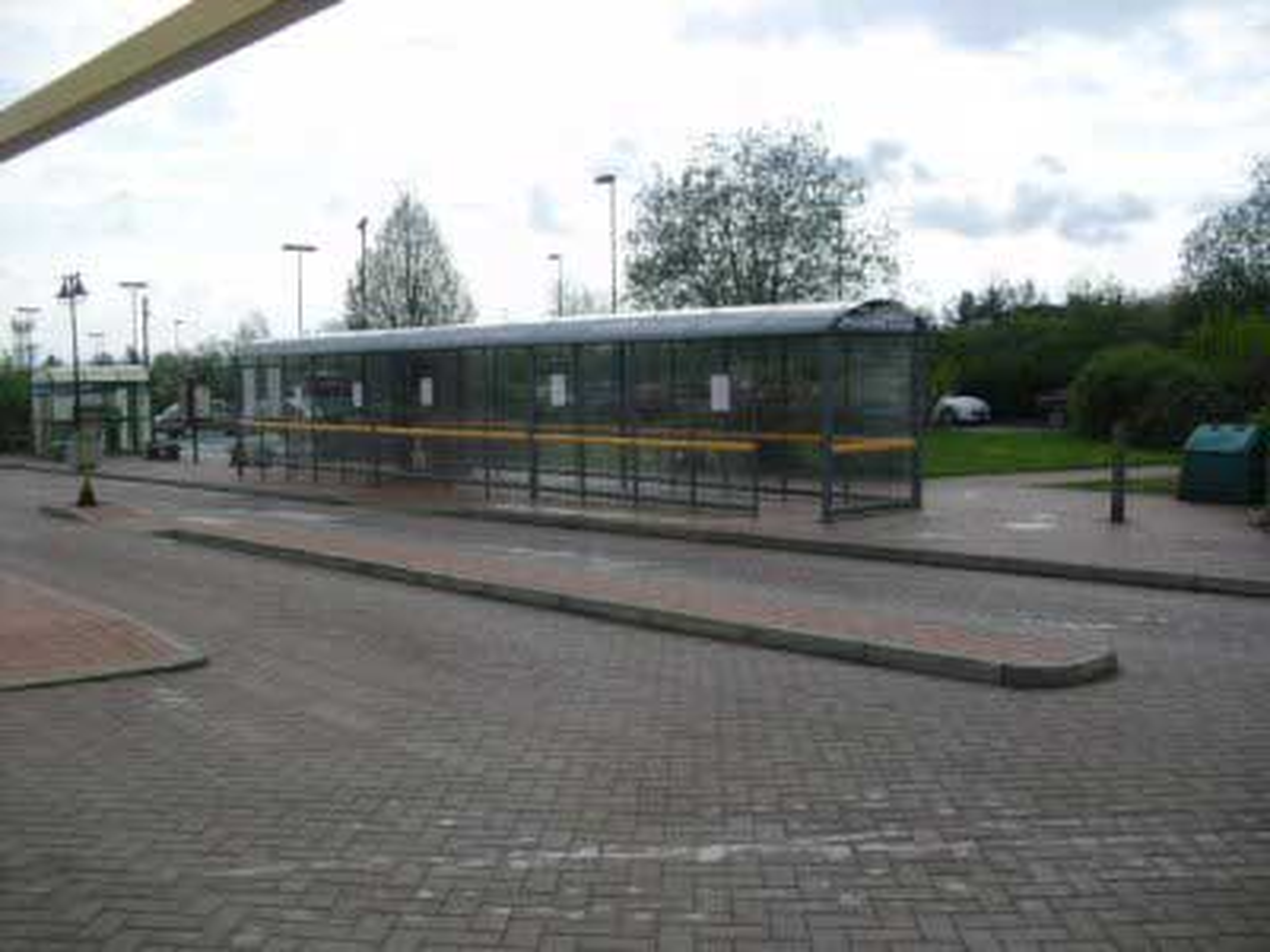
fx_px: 1321
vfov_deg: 39.7
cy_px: 476
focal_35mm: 36
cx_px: 635
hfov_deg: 51.4
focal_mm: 6.3
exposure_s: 1/200
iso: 80
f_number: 7.8
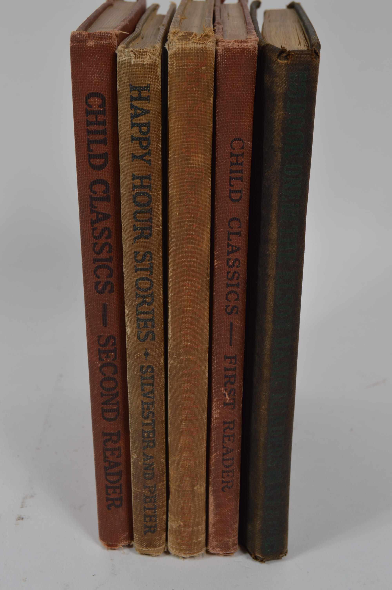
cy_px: 295
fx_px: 933
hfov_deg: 23.7
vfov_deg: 35.1
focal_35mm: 57
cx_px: 196
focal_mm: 38
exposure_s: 1/60
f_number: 11
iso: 100
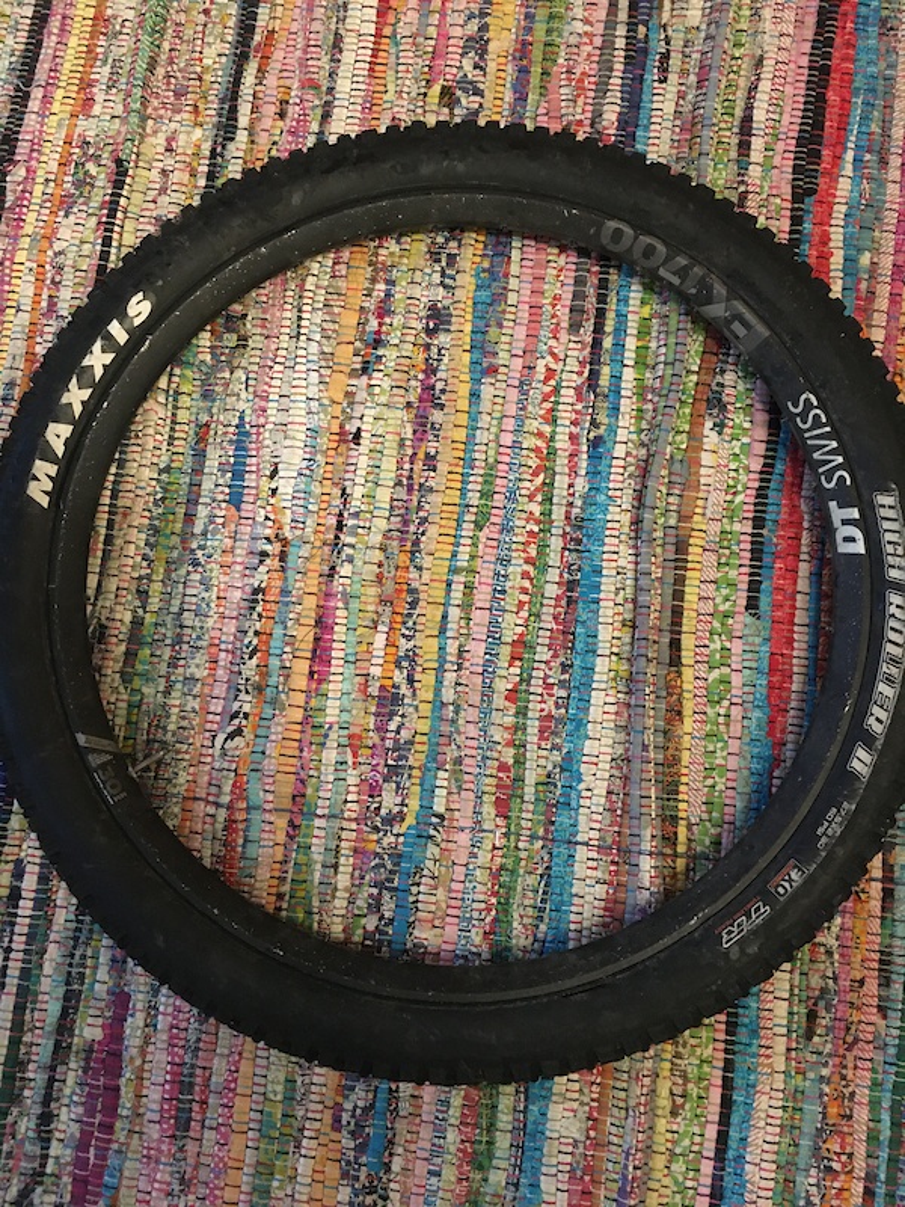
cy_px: 604
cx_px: 452
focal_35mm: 29
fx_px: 1011
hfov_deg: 48.2
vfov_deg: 61.7
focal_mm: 4.15
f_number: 2.2
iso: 400
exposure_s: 1/15
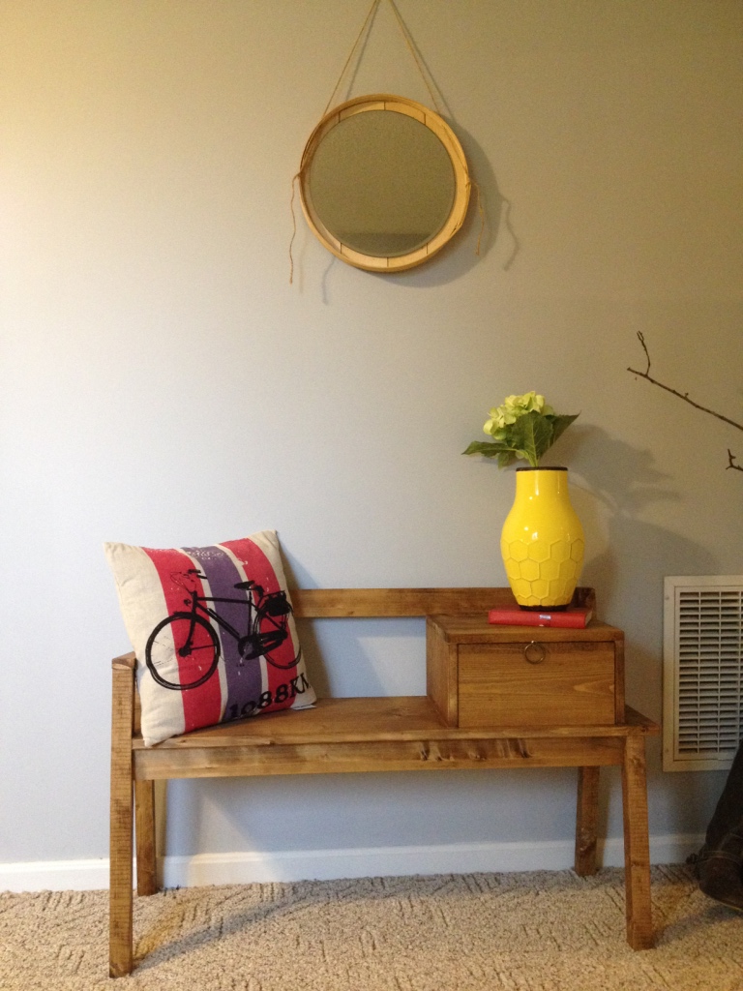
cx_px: 372
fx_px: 1002
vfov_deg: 52.6
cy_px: 496
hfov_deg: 40.7
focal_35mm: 35
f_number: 2.4
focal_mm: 4.28
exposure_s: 1/20
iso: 250
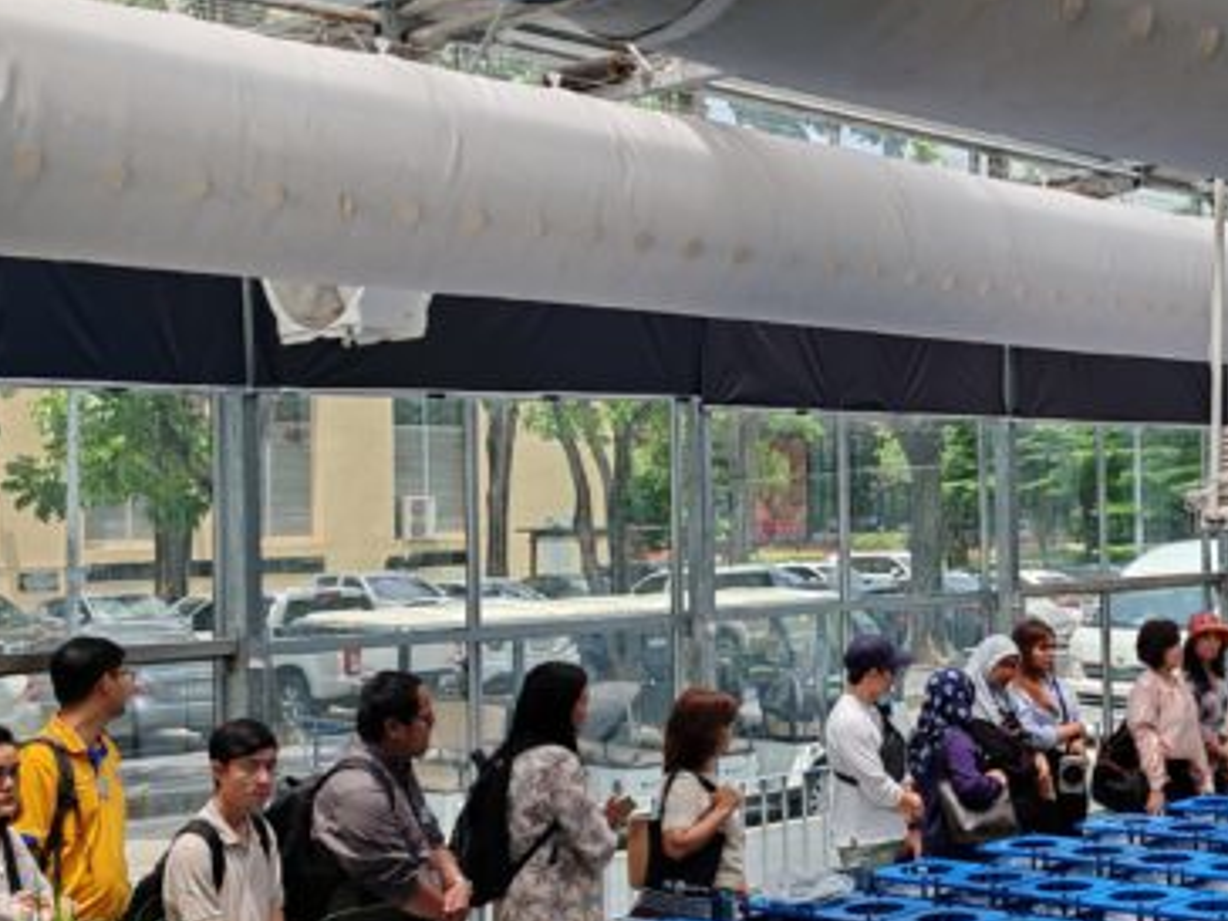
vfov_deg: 25.7
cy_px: 452
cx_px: 1039
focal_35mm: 57
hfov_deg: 32.5
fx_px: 2022
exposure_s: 1/620
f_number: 1.9
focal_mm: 6.12
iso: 50
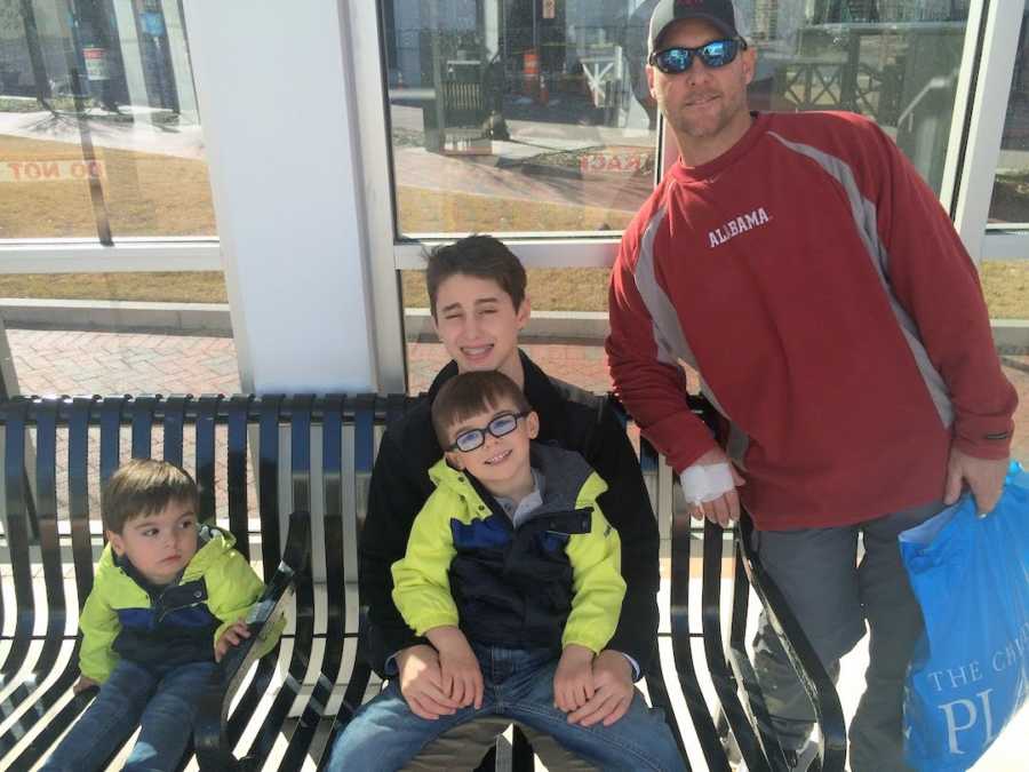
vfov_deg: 48.2
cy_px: 386
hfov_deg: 61.7
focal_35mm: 29
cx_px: 514
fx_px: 862
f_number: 2.2
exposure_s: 1/456
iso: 32
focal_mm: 4.15
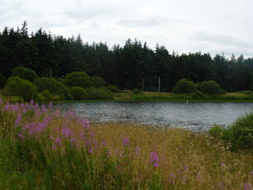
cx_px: 149
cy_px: 70
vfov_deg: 25.2
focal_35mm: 58
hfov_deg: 33.1
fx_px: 424
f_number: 2.9
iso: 80
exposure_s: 1/250
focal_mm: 7
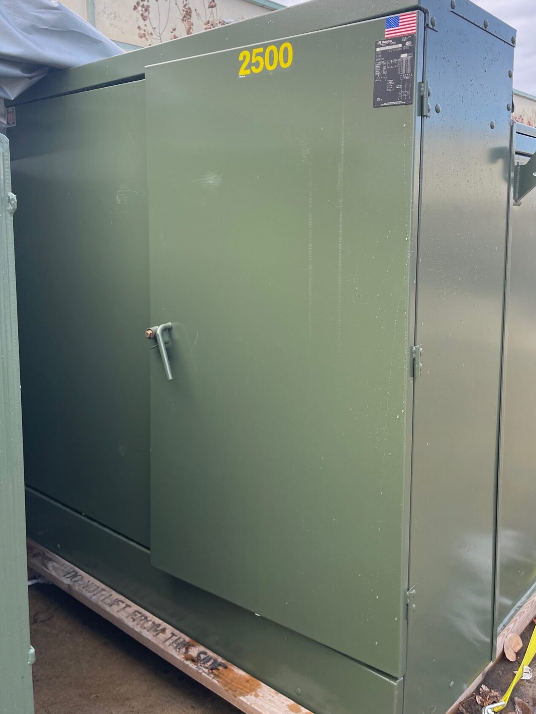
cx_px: 272
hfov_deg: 45.4
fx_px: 640
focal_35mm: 31
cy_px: 297
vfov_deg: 58.0
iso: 32
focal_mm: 5.1
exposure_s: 1/540
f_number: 1.6
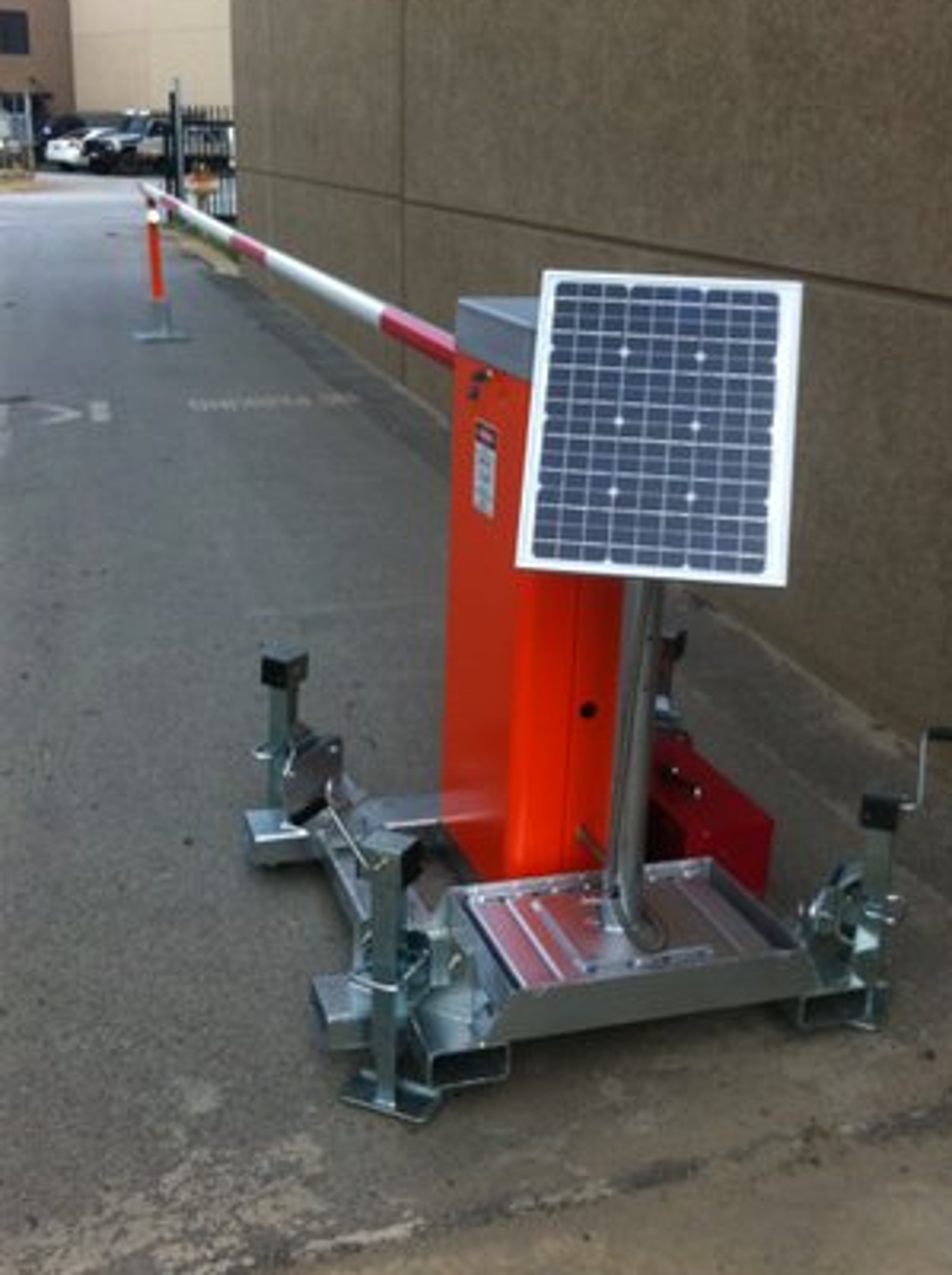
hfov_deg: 34.3
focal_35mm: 42
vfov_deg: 44.8
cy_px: 615
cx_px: 470
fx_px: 1543
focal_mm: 3.85
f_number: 2.8
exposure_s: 1/388
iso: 80
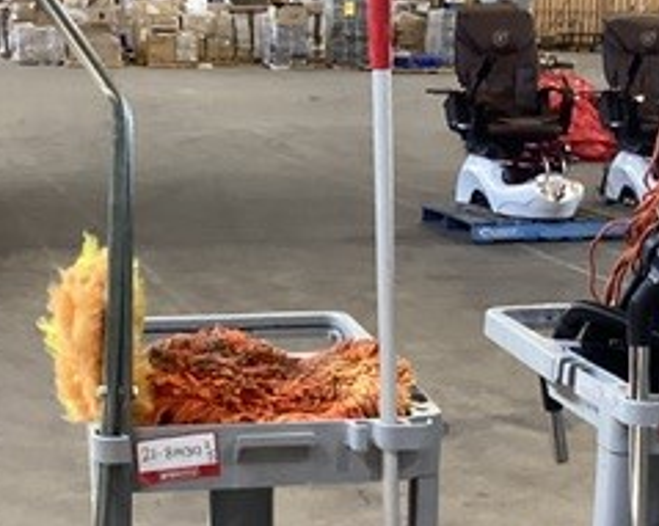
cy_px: 509
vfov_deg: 18.5
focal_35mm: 81
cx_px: 378
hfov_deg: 23.6
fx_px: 1579
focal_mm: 3.3
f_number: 2.4
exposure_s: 1/60
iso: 200
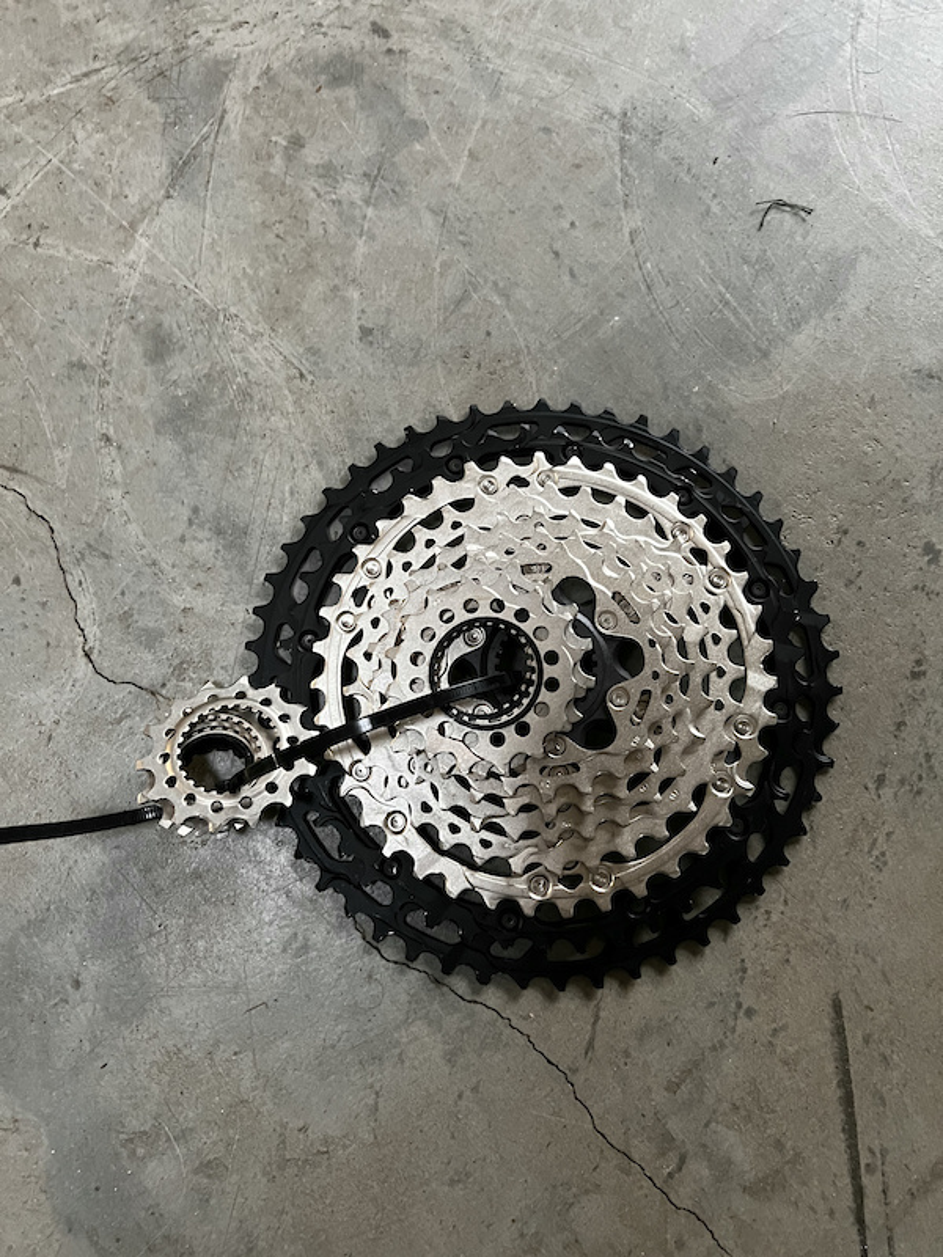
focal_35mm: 26
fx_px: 944
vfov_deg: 67.3
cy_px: 628
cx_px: 472
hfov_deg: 53.1
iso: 500
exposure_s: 1/60
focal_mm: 5.7
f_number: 1.5
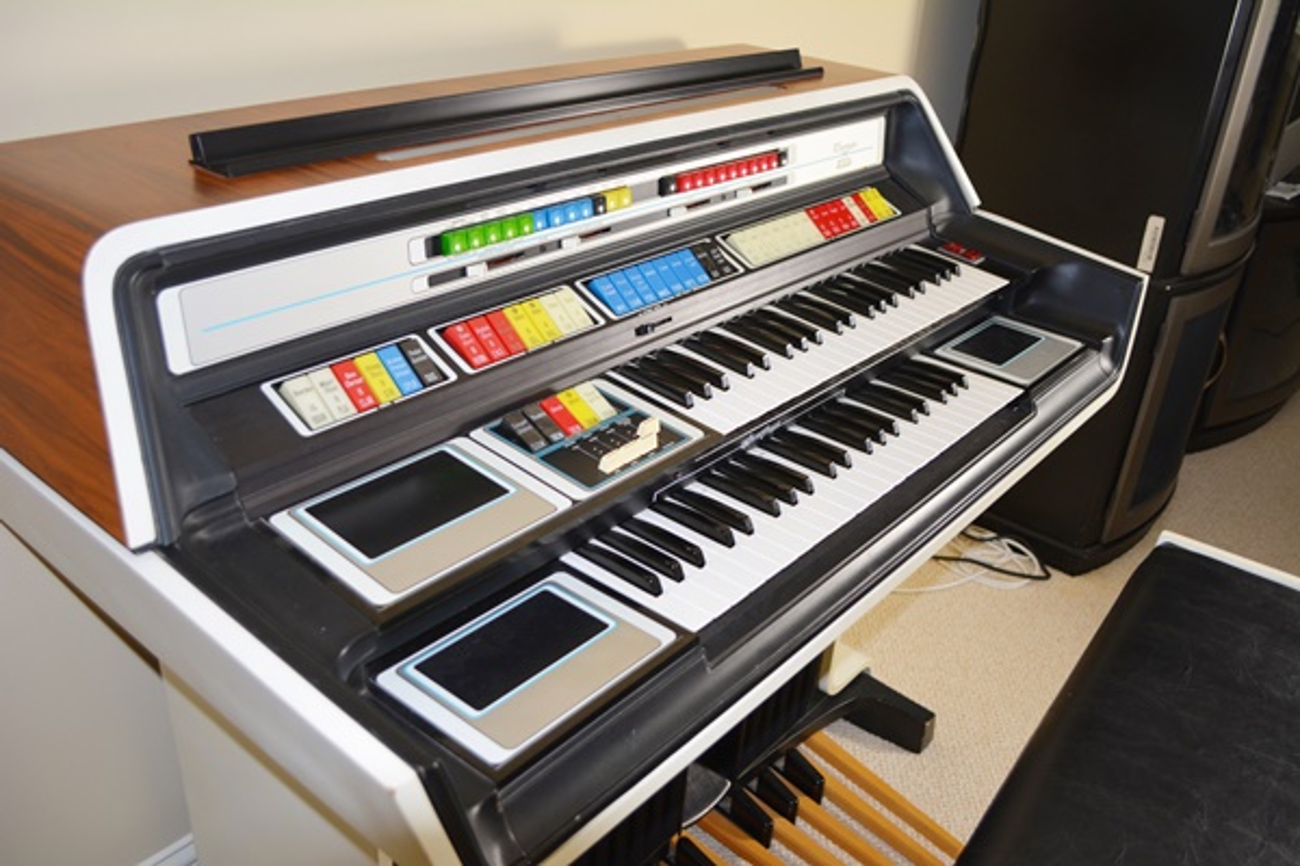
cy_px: 433
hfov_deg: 61.9
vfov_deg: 43.6
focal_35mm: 30
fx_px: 1083
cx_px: 650
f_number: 3.8
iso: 450
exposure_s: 1/60
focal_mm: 20
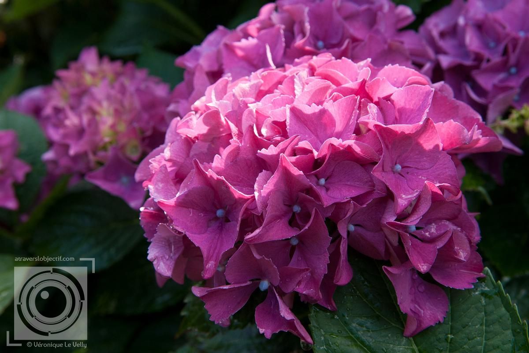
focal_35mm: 52
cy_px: 176
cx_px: 264
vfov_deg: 25.8
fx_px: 771
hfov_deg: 37.9
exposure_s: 1/160
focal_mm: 35
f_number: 8
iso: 400
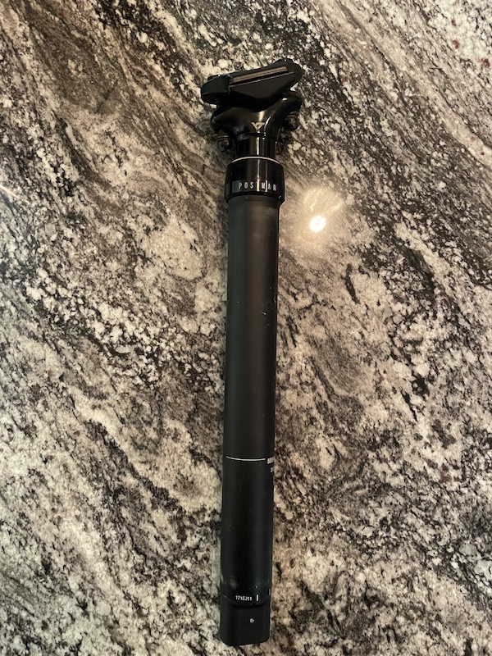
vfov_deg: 67.3
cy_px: 328
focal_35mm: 26
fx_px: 493
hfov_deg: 53.1
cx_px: 246
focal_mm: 4.2
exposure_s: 1/30
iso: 500
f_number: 1.6
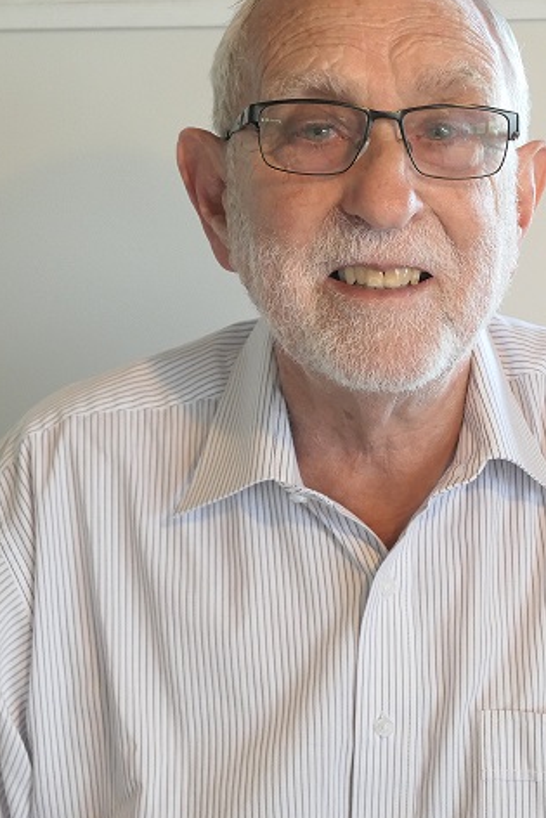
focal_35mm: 71
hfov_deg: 19.1
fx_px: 1614
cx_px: 359
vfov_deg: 28.4
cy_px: 350
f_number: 2.8
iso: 1600
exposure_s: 1/100
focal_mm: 17.7
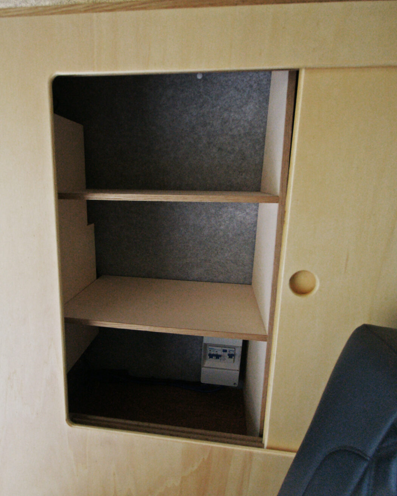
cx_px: 172
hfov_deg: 62.9
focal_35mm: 22
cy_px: 255
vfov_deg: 75.0
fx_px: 323
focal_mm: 10
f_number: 4
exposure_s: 1/60
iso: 800
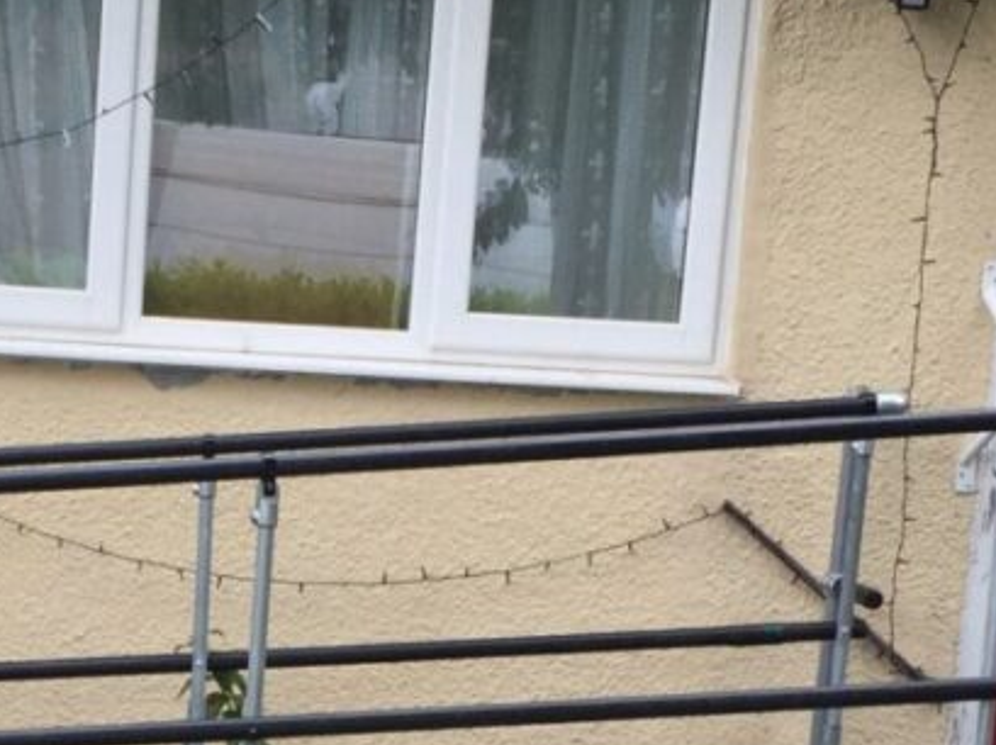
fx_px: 3133
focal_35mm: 109
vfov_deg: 13.1
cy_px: 986
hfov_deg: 17.8
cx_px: 102
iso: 32
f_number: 2.2
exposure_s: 1/295
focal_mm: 4.15
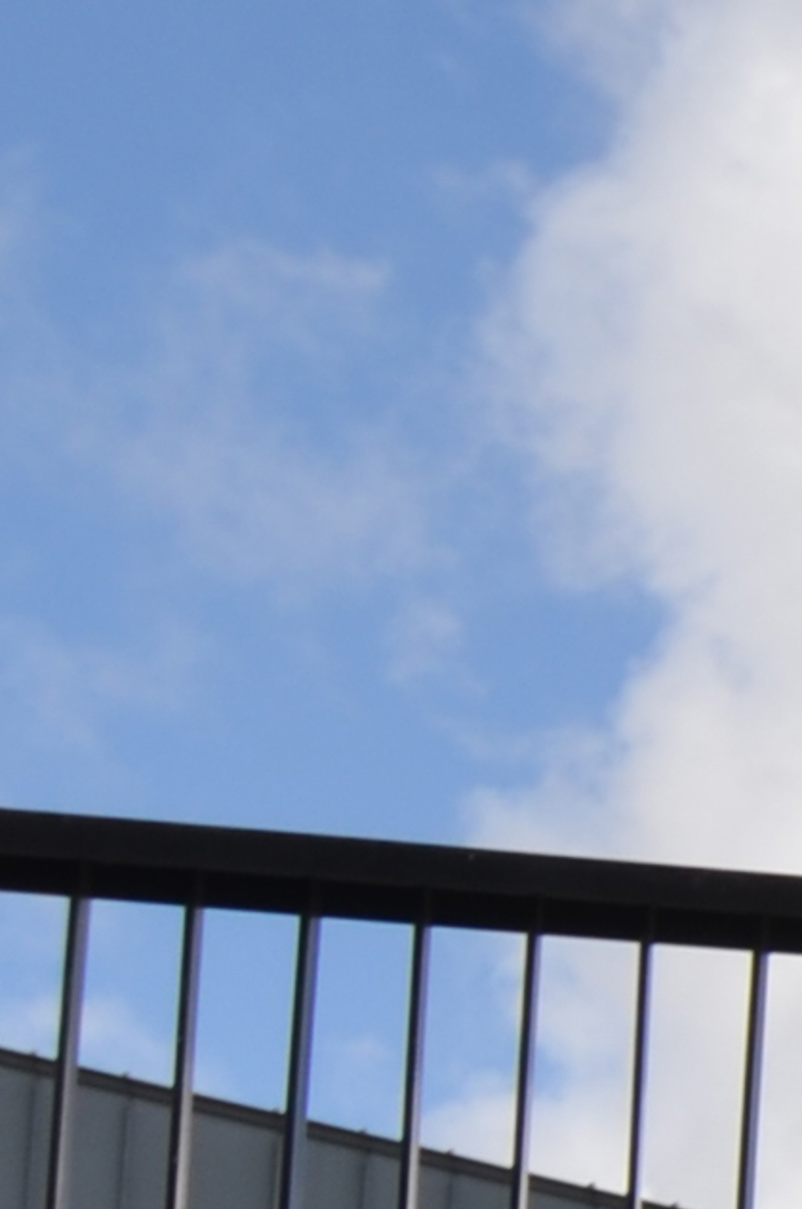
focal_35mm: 198
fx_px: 6637
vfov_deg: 9.5
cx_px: 3033
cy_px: 2666
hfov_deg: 6.0
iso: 100
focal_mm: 17
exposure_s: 1/250
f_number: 9
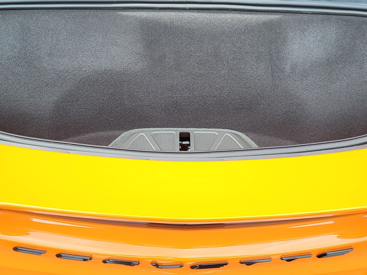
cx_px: 172
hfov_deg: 43.8
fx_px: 456
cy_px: 54
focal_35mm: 43
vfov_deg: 32.6
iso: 40
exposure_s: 1/418
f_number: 1.8
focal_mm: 5.4
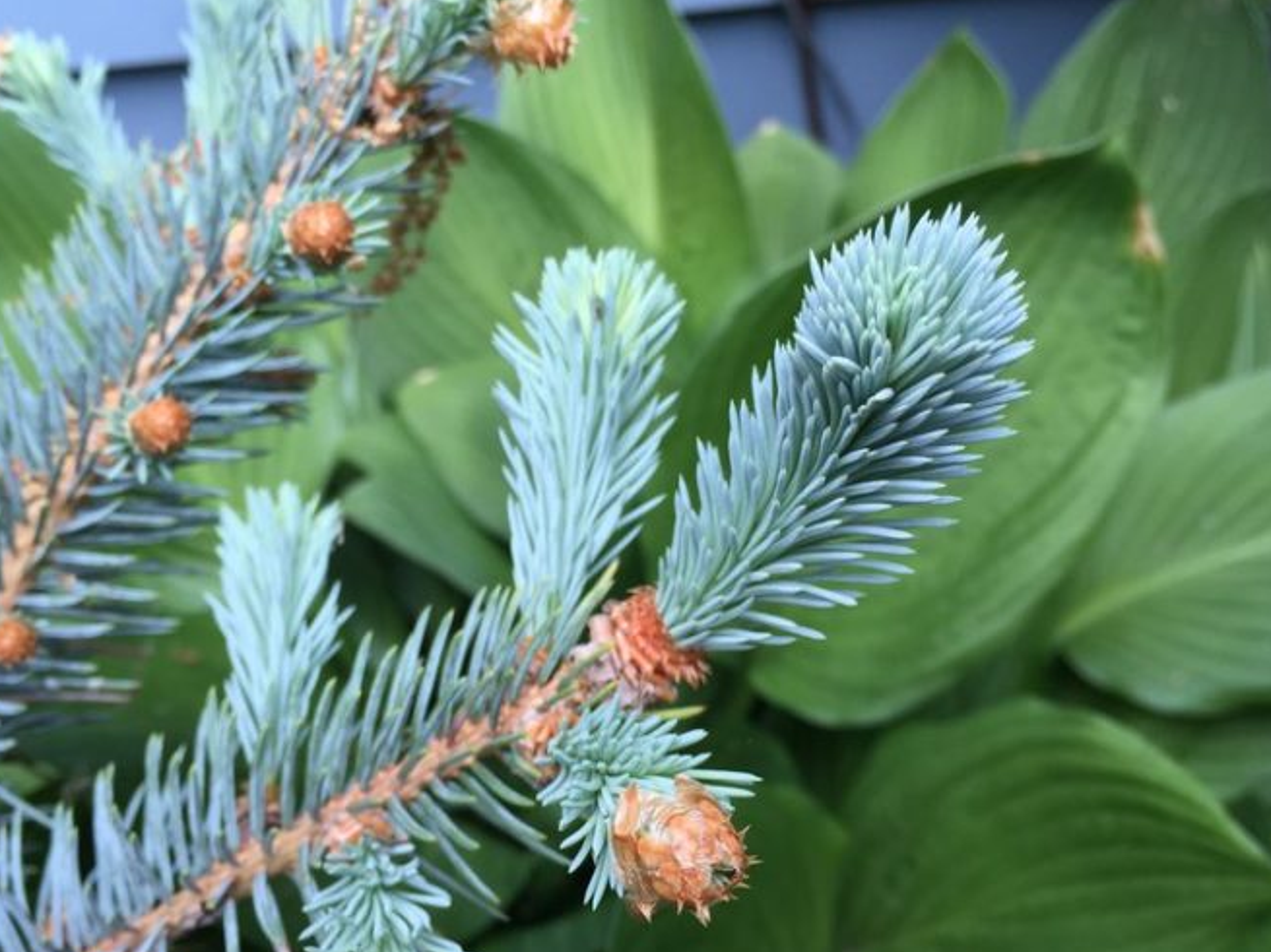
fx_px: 1248
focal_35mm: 34
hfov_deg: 53.9
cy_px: 543
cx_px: 594
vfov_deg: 41.7
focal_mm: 4.15
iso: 32
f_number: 2.2
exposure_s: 1/120
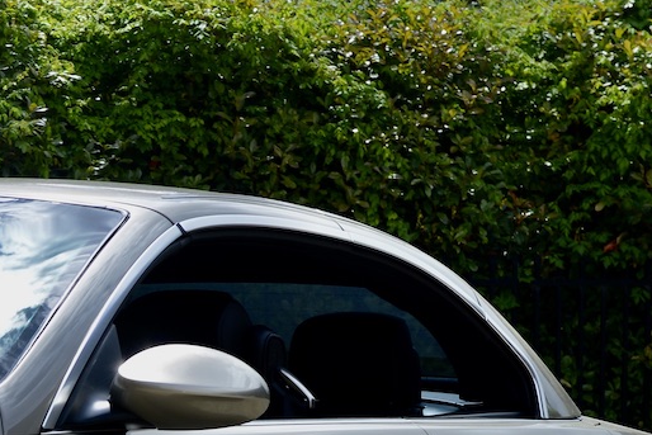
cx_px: -200
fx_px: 2681
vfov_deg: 9.1
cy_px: 585
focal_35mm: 148
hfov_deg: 13.4
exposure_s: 1/250
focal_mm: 38
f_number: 6.3
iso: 100
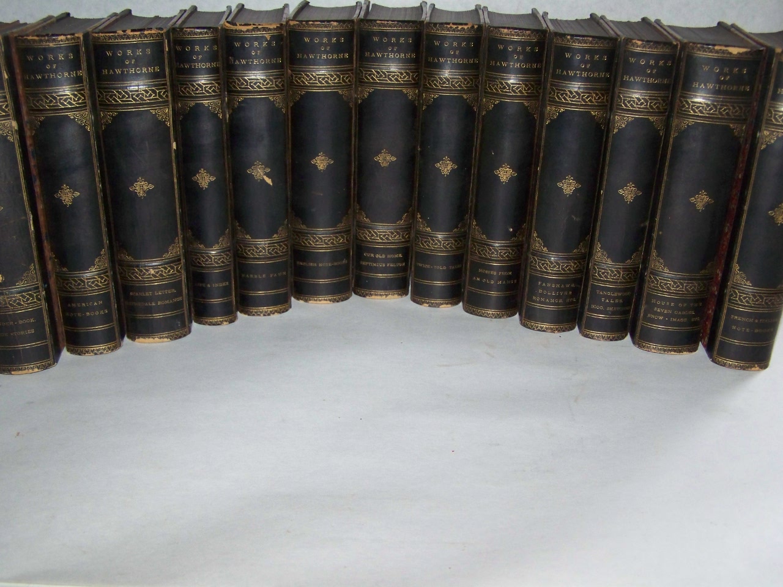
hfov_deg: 43.9
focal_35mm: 43
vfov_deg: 33.6
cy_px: 294
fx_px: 973
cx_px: 392
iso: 200
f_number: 2.8
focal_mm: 7.2
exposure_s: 1/30
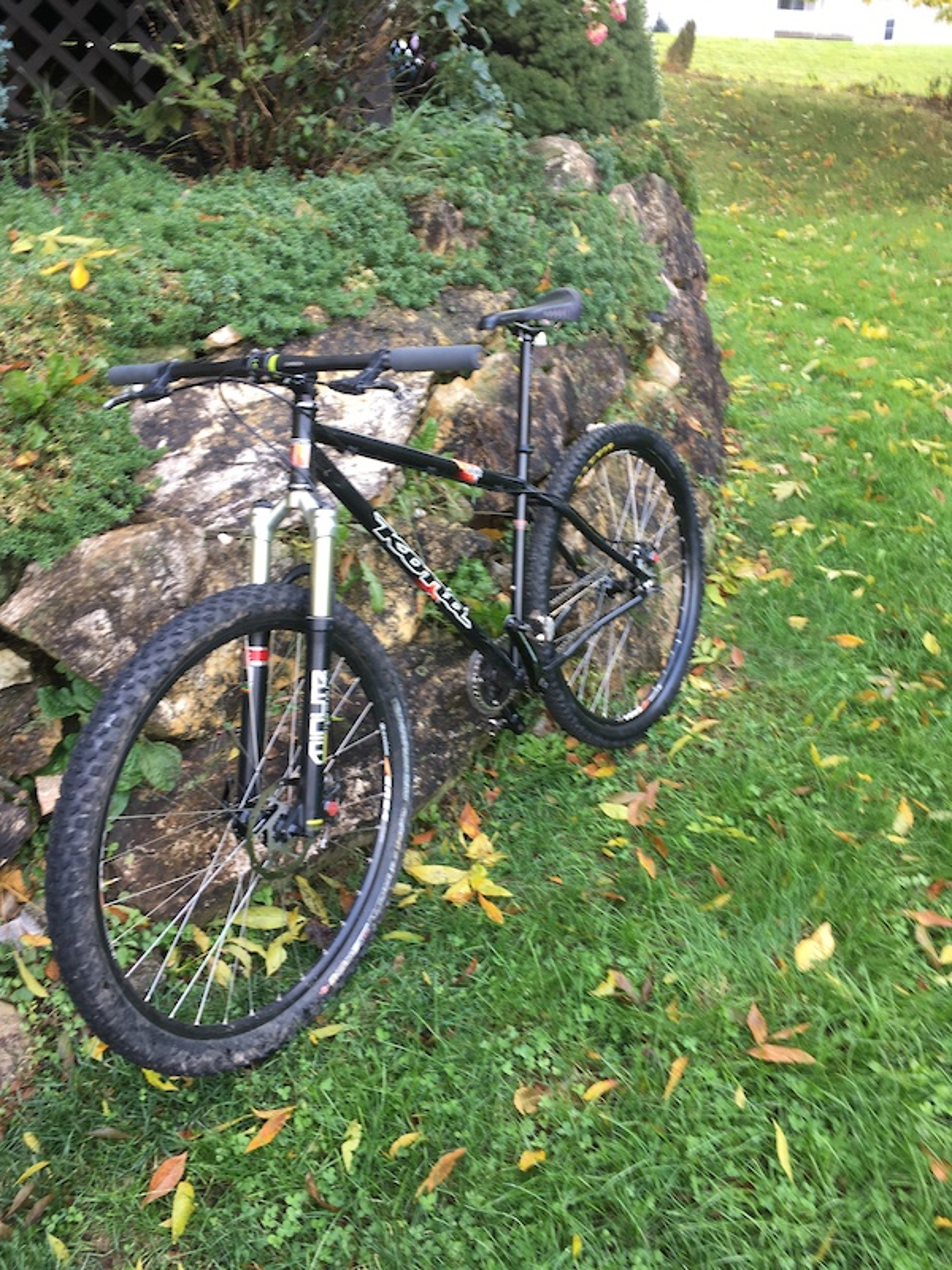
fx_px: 1063
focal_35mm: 29
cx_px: 476
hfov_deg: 48.2
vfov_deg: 61.7
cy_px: 635
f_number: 2.2
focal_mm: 4.15
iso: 25
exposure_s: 1/40
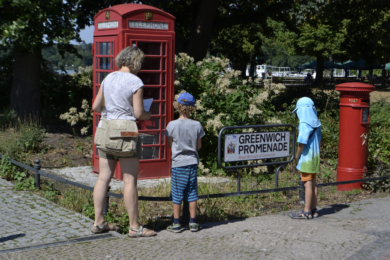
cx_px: 195
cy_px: 130
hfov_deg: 31.9
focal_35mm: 63
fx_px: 682
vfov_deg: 21.6
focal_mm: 42
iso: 100
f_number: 8
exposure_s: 1/250
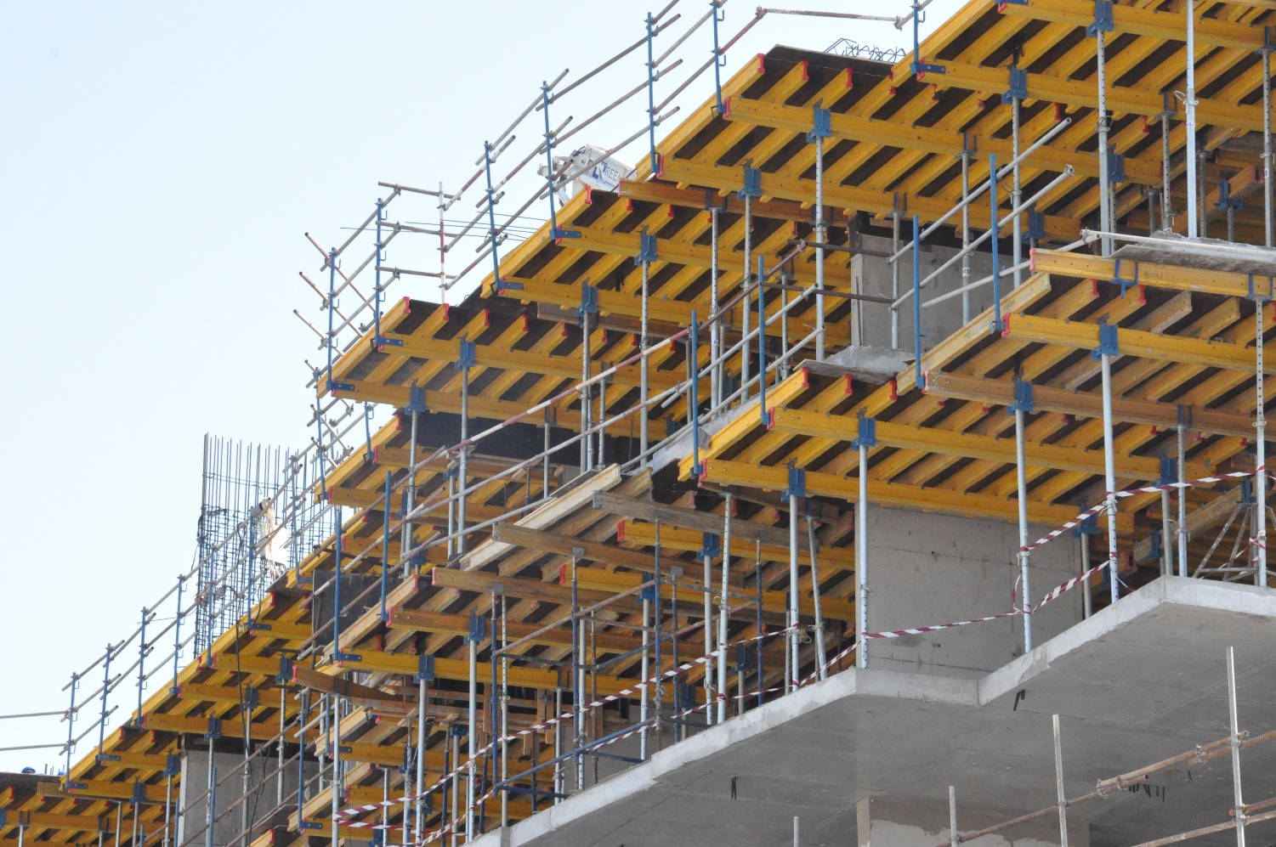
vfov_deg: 9.9
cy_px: 424
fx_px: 4885
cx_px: 638
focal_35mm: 138
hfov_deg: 14.9
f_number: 14
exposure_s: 1/800
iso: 3200
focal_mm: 92
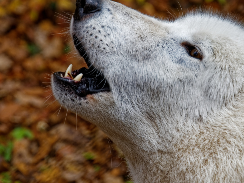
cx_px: 155
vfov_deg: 6.5
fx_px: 1607
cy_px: 97
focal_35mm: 228
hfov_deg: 8.7
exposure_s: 1/40
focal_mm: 100
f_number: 5.6
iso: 280
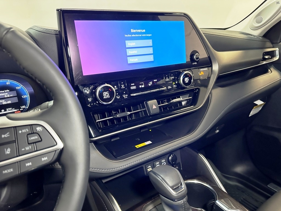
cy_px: 106
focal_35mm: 24
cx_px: 140
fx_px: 195
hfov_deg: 71.6
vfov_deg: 56.8
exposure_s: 1/40
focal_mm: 6.86
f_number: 1.78
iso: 640
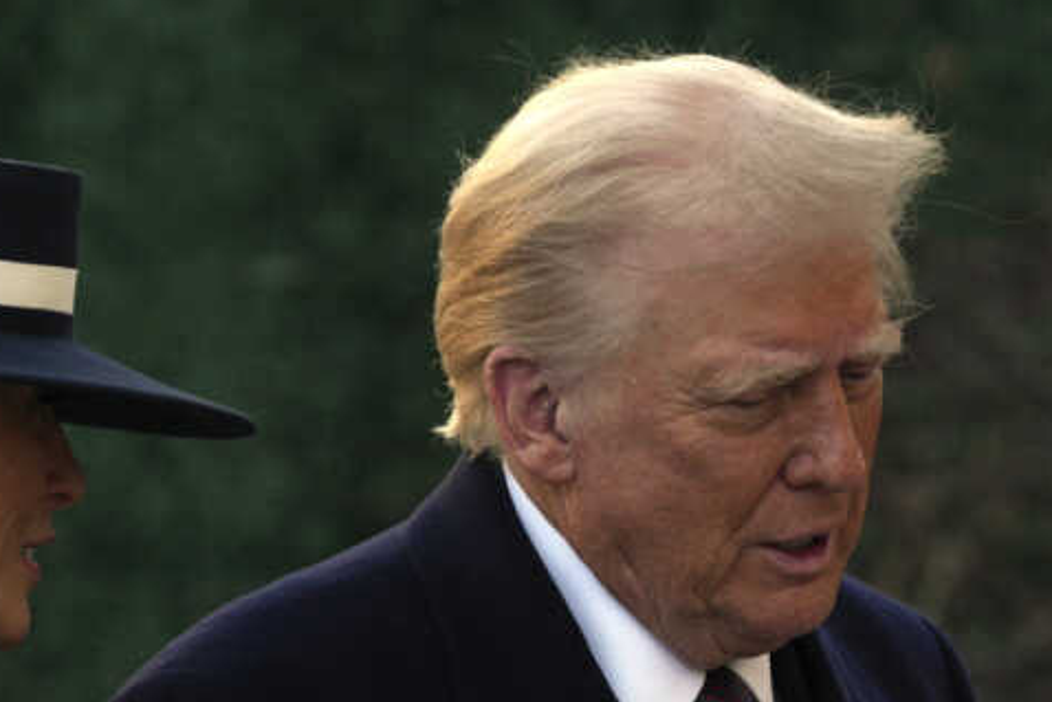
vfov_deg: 1.3
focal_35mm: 1058
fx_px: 30925
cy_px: 1238
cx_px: 971
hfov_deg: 1.9
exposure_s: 1/500
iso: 200
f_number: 5.6
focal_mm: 247
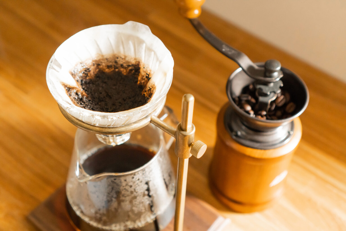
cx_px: 173
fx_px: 505
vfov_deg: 25.8
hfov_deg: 37.9
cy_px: 116
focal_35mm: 52
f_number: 3.2
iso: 2000
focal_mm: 35
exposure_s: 1/60
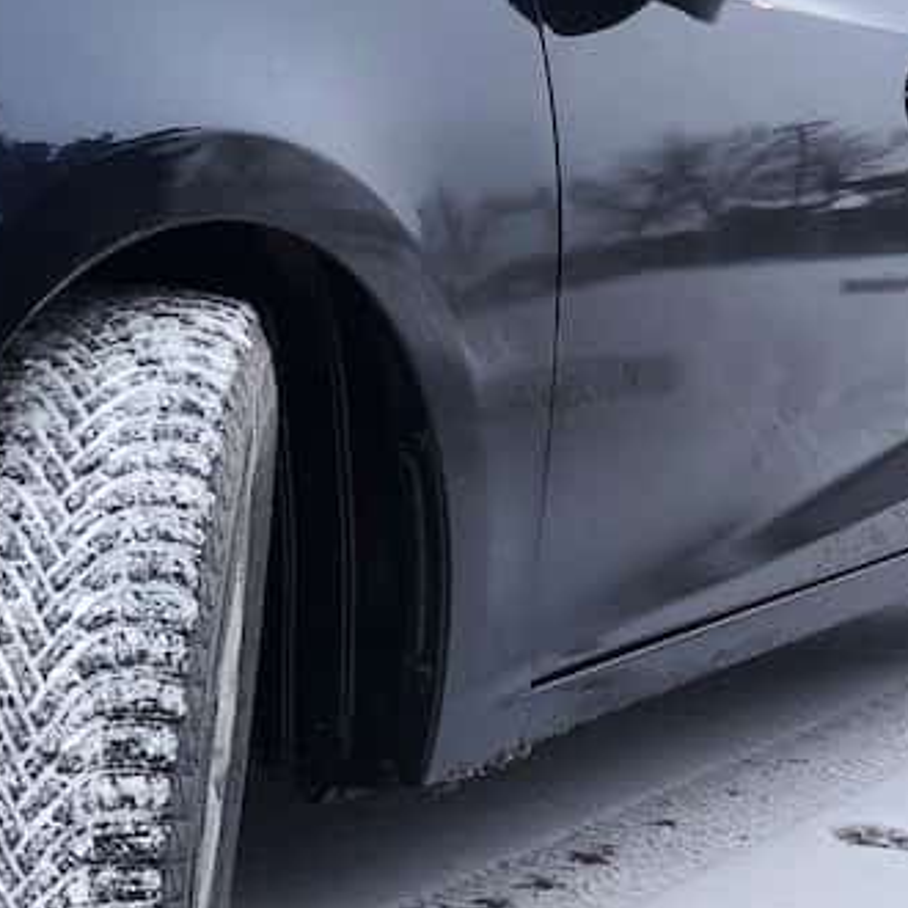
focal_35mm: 74
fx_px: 2196
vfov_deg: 23.3
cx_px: -239
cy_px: 567
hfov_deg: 21.4
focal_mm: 5.54
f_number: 1.8
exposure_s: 1/180
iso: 80
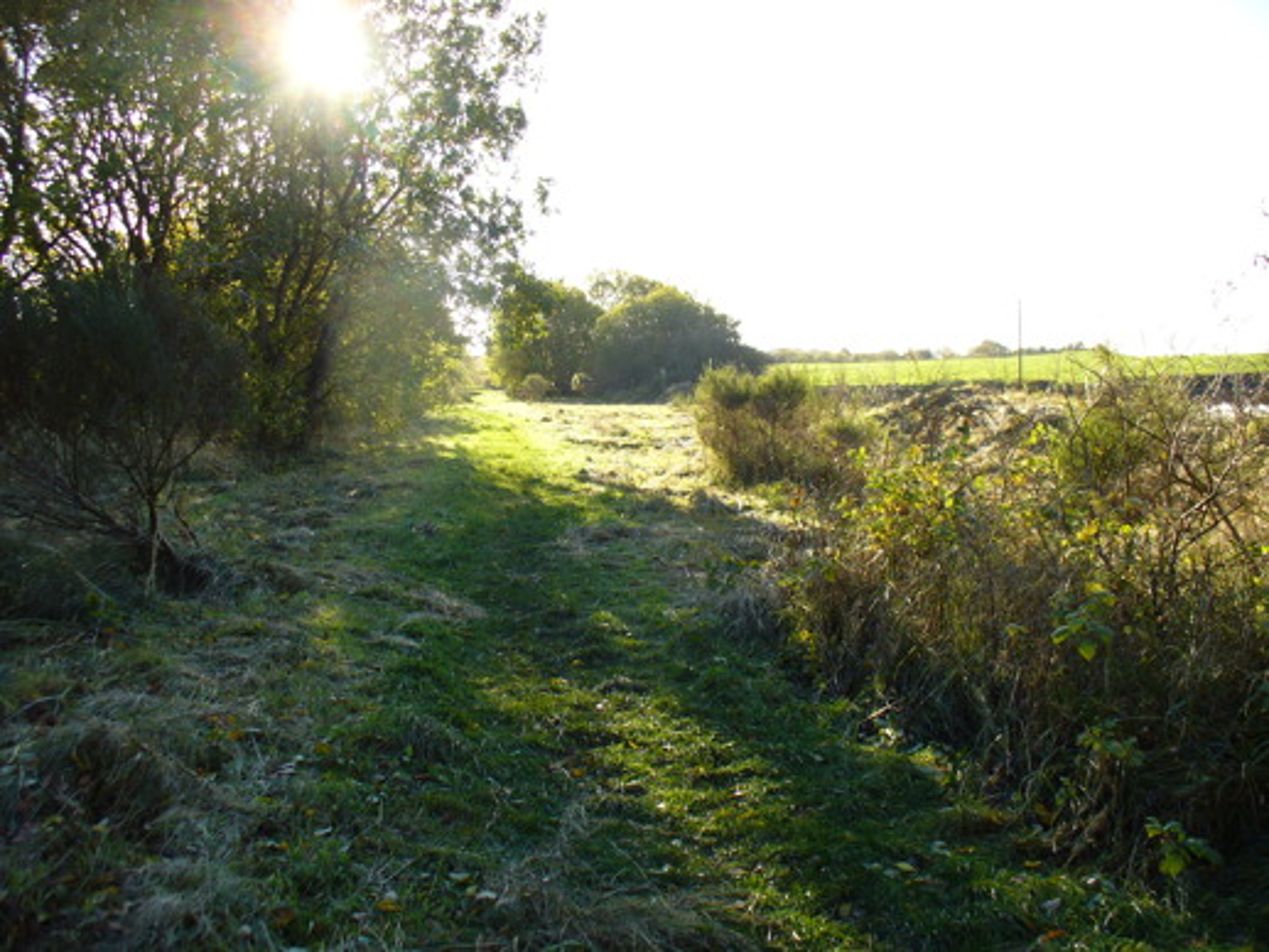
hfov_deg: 50.1
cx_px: 634
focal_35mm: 37
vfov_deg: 38.7
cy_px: 476
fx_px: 1357
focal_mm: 6.1
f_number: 2.8
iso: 80
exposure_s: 1/250
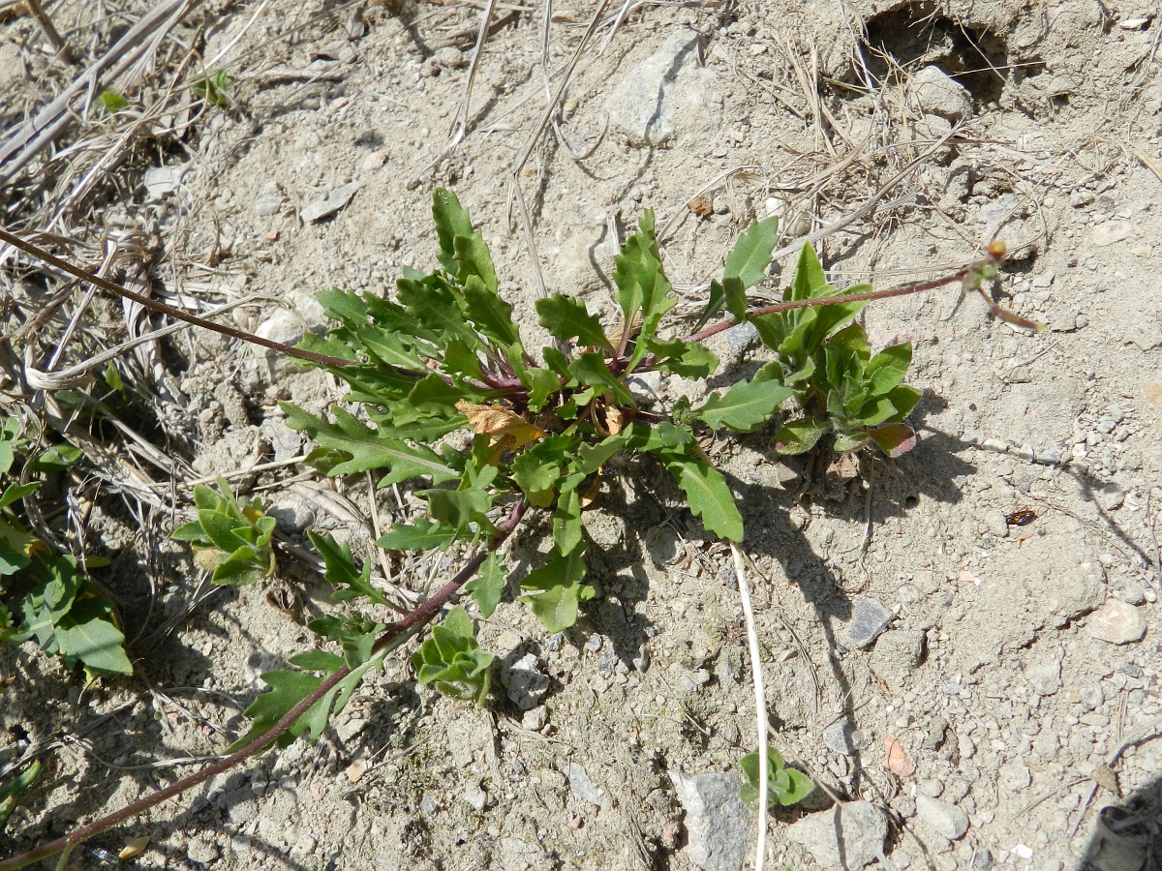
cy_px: 436
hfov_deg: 56.8
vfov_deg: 44.2
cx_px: 581
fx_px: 1074
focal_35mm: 32
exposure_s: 1/1000
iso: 160
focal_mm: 5.6
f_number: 4
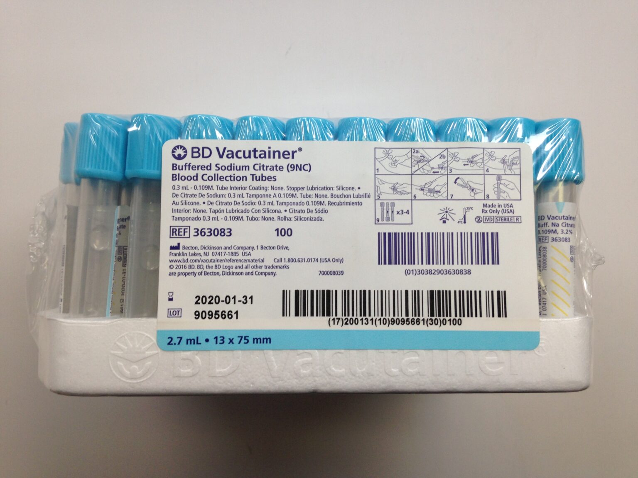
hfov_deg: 55.4
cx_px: 319
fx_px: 608
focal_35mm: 33
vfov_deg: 42.9
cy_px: 239
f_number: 2.4
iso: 50
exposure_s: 1/60
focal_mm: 4.12
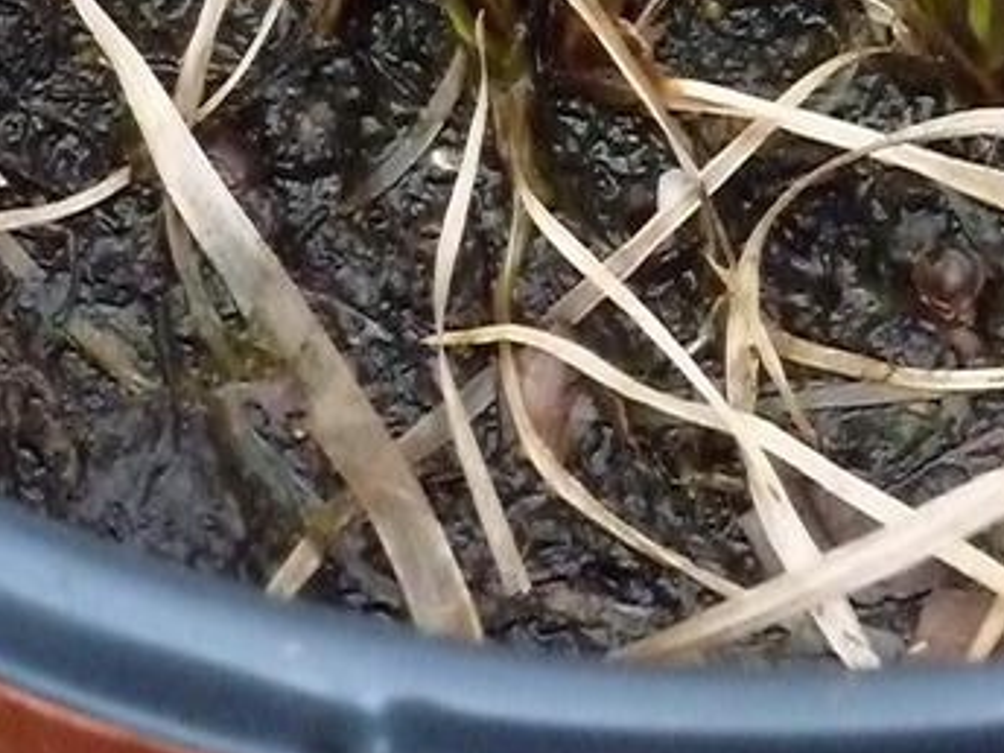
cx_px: 896
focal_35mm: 151
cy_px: -134
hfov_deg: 13.0
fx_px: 4380
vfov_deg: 9.7
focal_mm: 9.4
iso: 1600
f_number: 5.6
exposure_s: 1/500
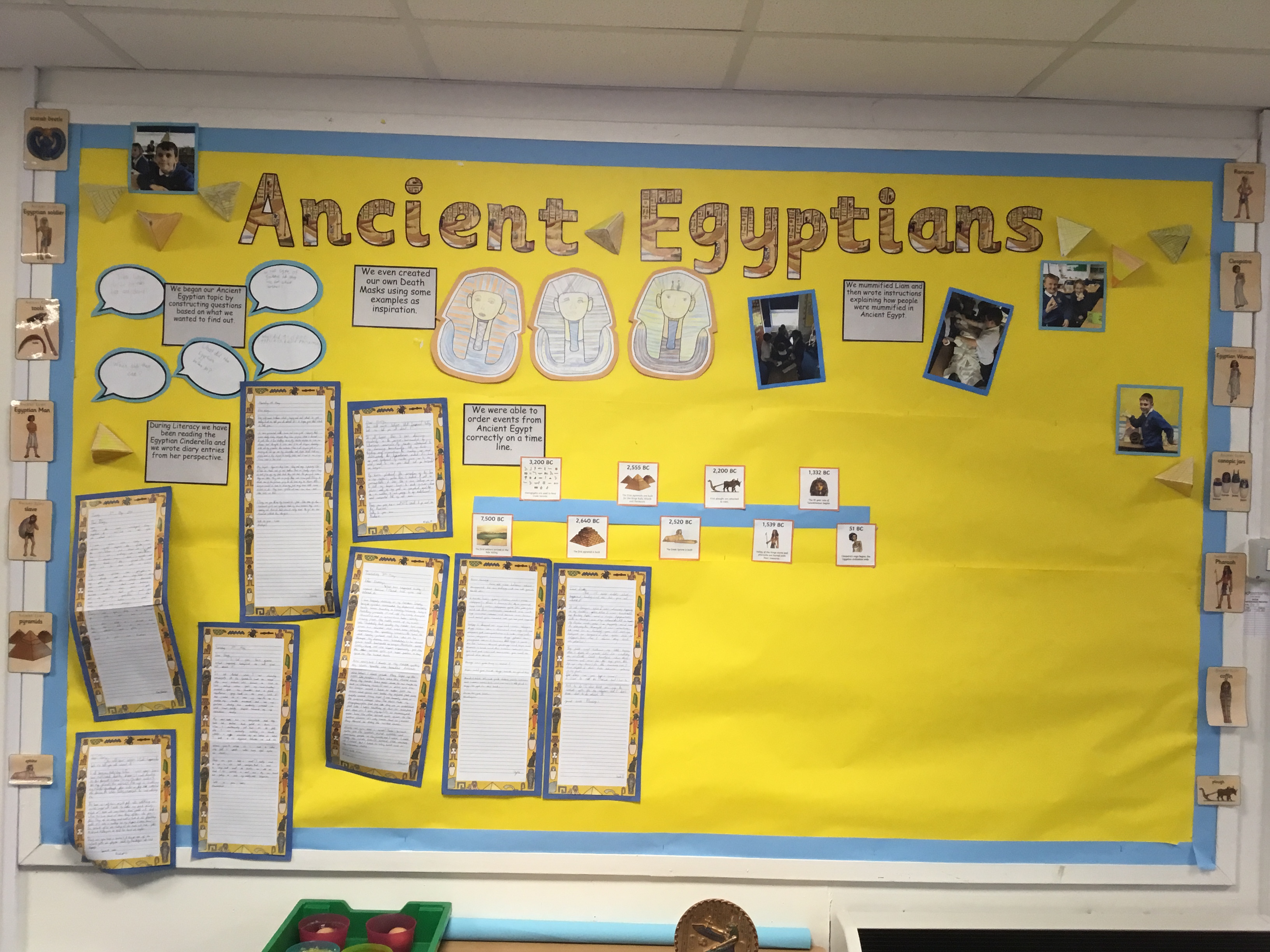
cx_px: 635
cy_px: 476
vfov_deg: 45.4
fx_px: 1137
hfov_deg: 58.4
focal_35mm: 31
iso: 80
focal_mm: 3.3
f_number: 2.4
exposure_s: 1/33
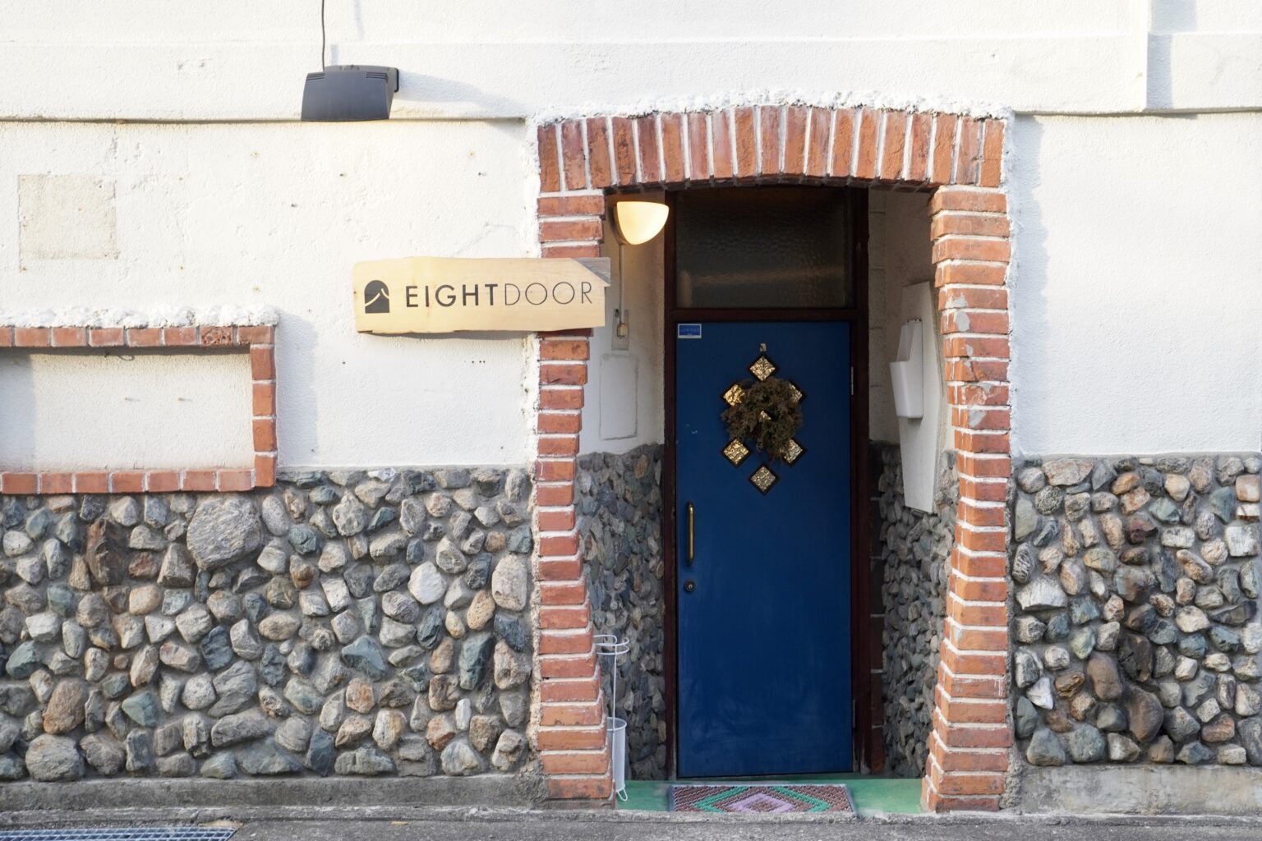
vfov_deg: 36.9
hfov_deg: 53.1
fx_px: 1262
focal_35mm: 36
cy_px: 420
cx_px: 631
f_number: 6.3
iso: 320
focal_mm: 24
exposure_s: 1/40
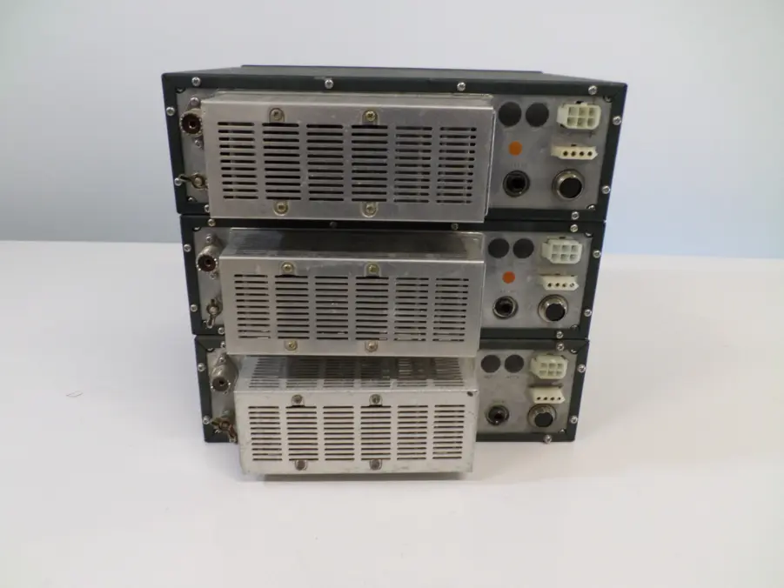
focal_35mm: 25
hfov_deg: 69.4
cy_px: 294
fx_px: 566
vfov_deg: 54.9
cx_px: 392
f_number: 2.5
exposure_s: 1/30
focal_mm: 4.5
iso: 120
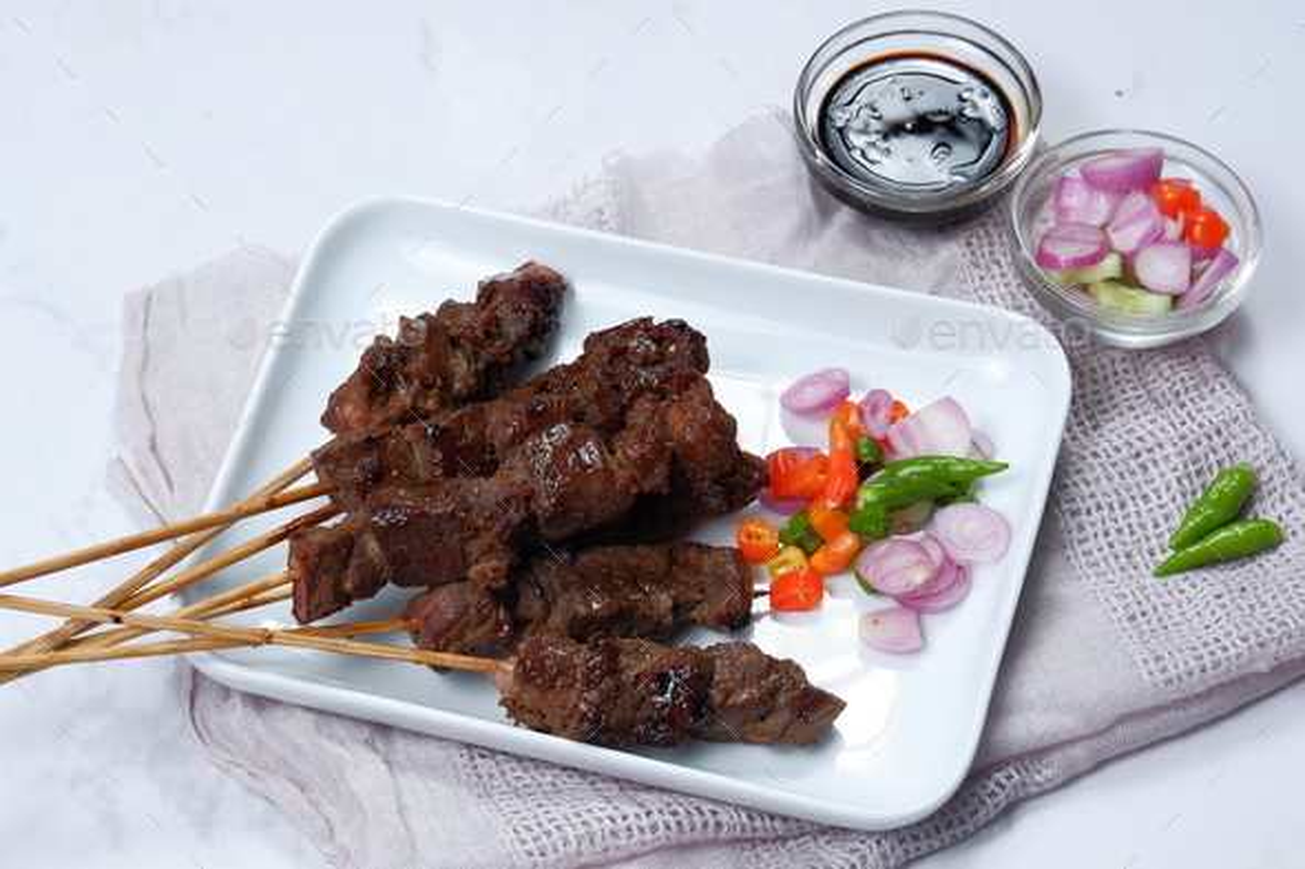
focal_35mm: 135
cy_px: 434
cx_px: 652
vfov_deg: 10.2
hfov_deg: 15.2
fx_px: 4892
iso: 200
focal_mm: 90
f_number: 9
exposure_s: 1/50
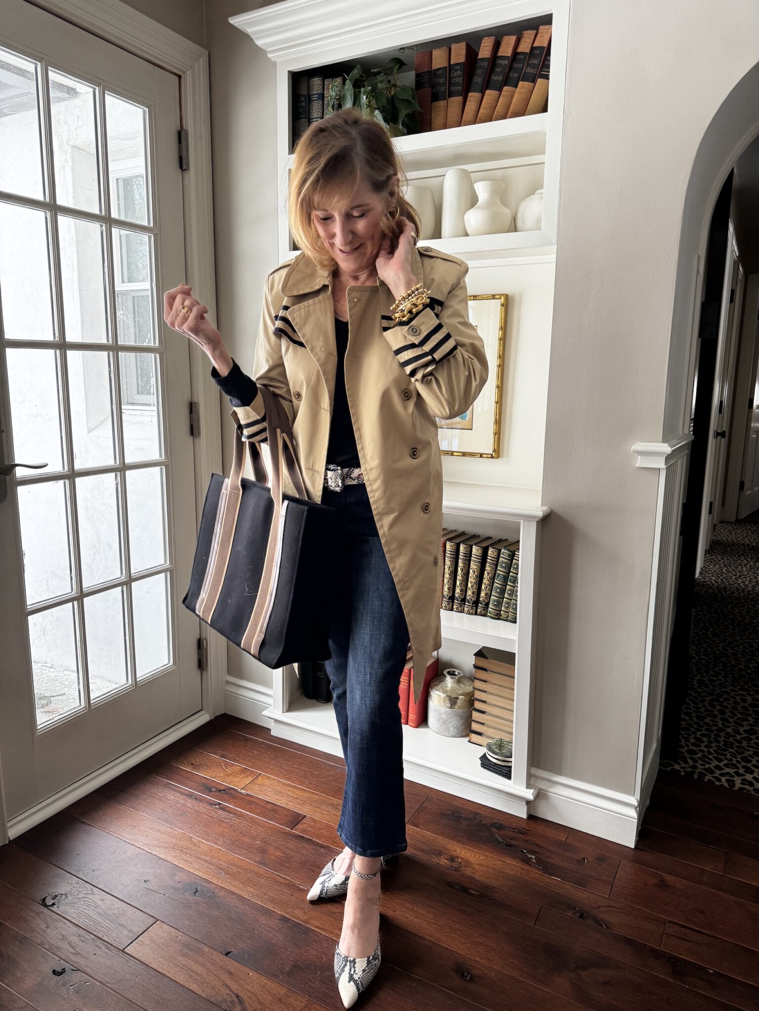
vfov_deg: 71.6
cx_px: 380
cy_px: 506
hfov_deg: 56.8
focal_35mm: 24
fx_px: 702
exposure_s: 1/107
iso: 200
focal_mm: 6.76
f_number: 1.78
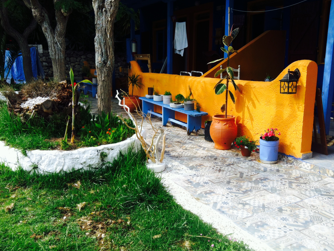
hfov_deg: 51.4
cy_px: 123
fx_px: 347
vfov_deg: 39.7
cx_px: 165
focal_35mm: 36
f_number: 2.8
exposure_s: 1/413
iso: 80
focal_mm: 3.85
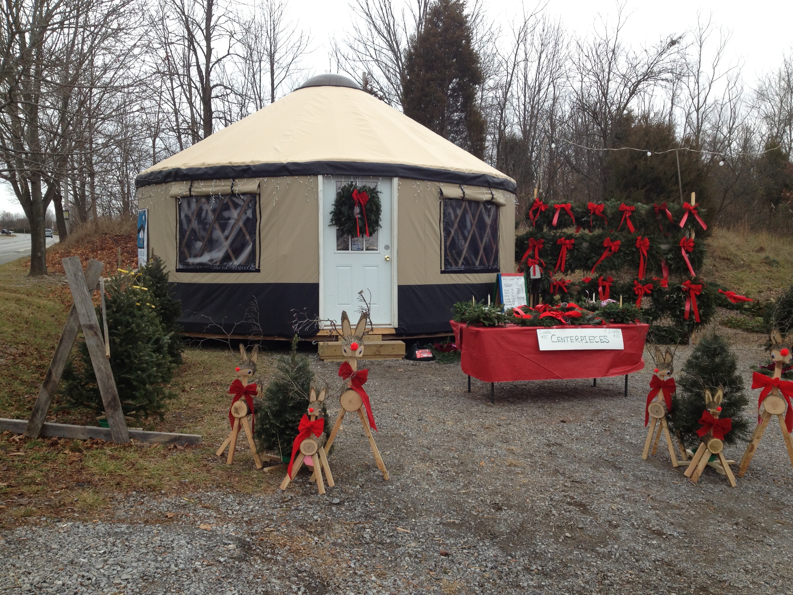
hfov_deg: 52.6
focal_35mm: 35
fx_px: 802
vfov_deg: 40.7
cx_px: 396
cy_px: 298
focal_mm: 4.28
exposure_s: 1/272
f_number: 2.4
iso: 64
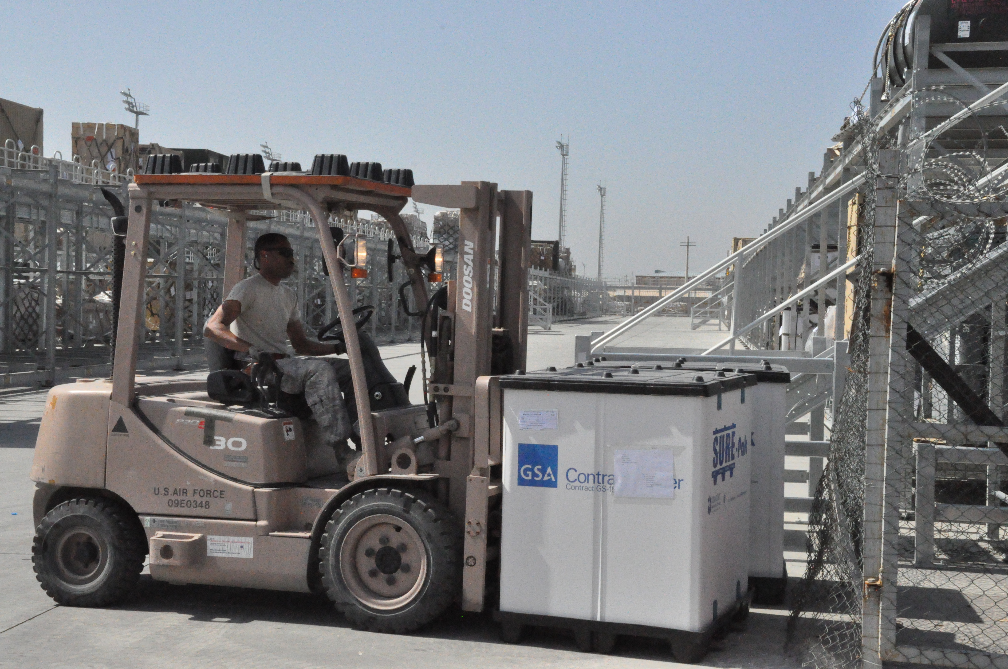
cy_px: 334
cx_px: 504
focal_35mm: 54
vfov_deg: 25.0
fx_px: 1510
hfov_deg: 36.9
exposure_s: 1/2000
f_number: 22
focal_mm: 36
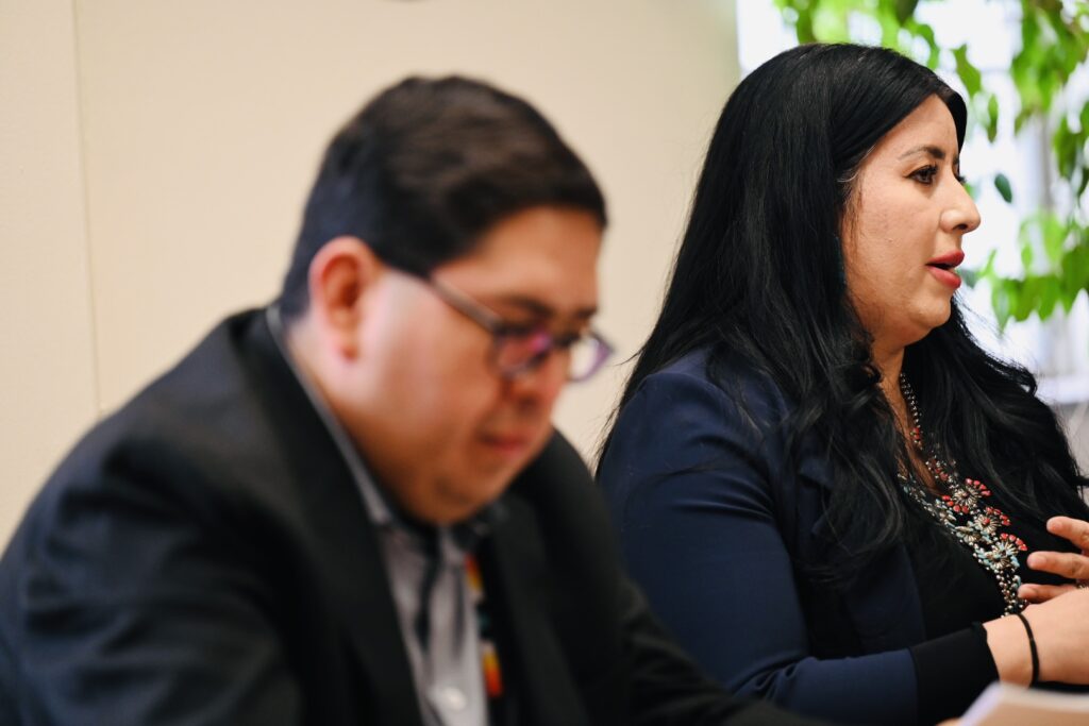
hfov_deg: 12.8
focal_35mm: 160
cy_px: 363
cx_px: 544
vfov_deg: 8.6
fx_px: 4840
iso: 2500
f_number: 2.8
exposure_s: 1/250
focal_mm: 160
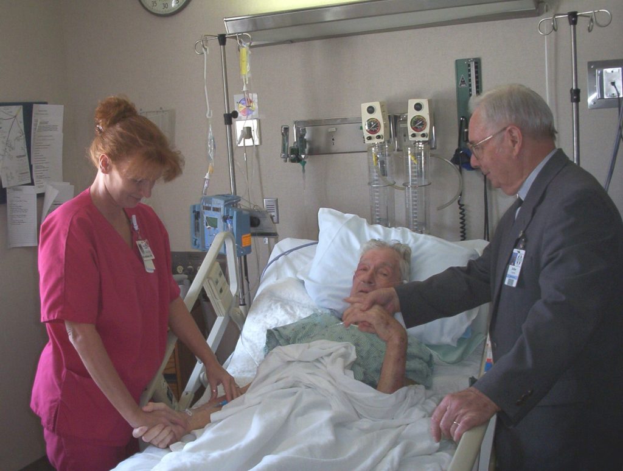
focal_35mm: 39
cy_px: 236
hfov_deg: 47.8
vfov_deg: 37.0
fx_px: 704
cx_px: 312
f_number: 4.5
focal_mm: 6
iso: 140
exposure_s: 1/30
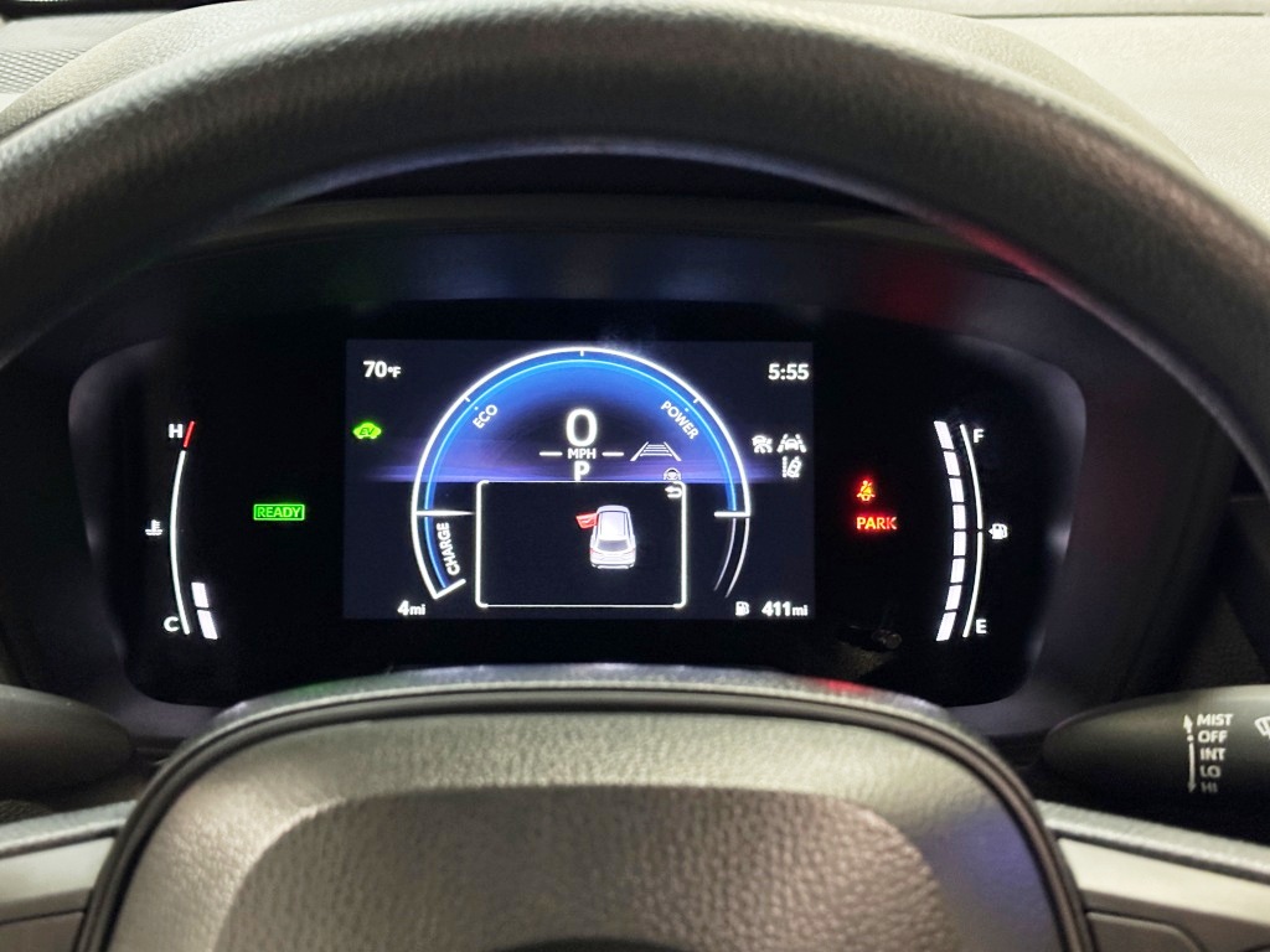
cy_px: 476
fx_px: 1761
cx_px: 635
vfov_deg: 30.3
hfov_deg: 39.7
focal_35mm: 48
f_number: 1.78
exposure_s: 1/25
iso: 640
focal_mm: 6.86
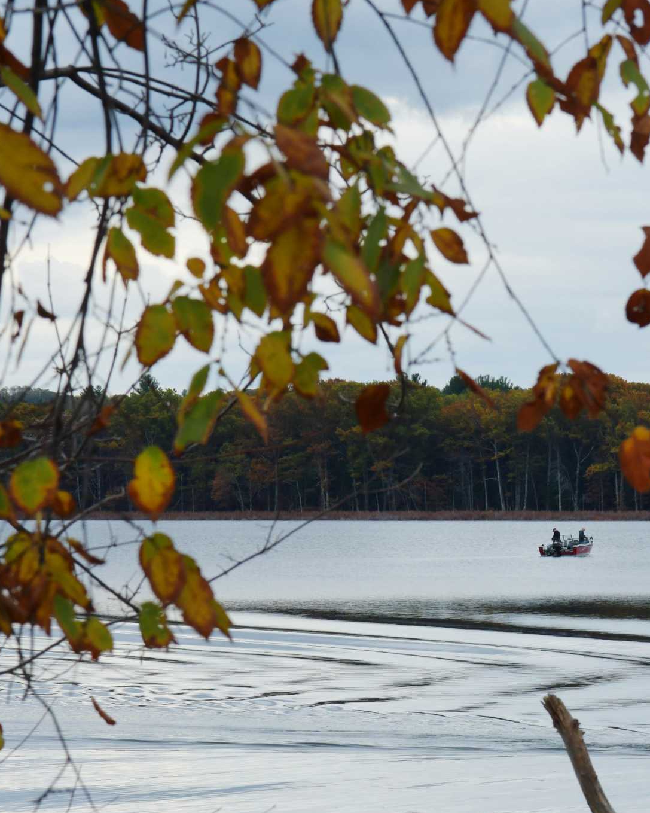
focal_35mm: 223
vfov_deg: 8.7
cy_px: 406
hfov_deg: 6.9
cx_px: 608
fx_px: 5356
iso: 500
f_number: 13
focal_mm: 105
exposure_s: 1/320
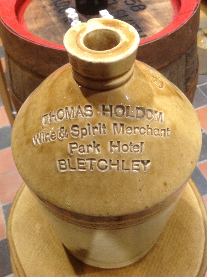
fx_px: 280
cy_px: 138
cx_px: 104
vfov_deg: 52.7
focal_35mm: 35
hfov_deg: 40.6
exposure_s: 1/15
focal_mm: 4.28
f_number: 2.4
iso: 320
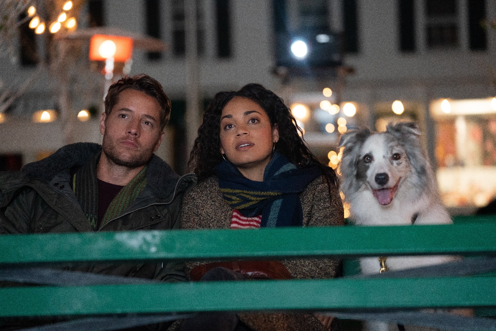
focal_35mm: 124
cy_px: 166
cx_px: 248
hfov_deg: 16.5
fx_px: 1708
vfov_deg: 11.1
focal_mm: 124
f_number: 2.8
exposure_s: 1/320
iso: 6400
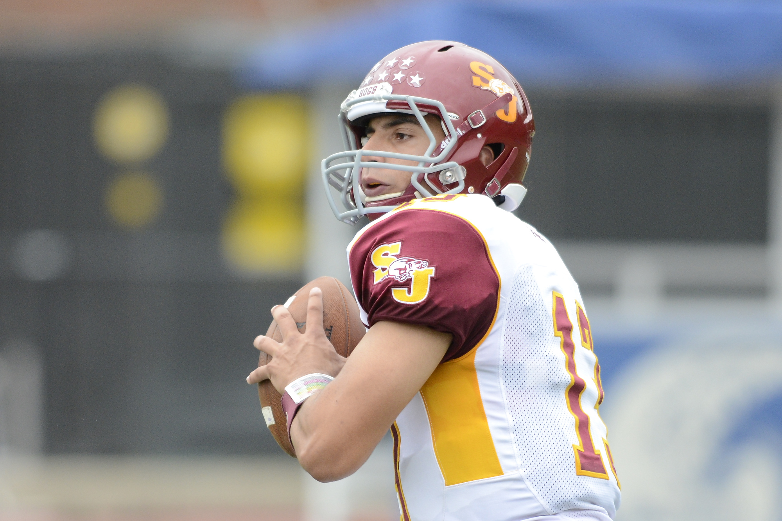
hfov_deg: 4.6
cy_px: 260
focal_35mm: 450
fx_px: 9773
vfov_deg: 3.1
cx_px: 391
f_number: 2.8
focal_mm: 300
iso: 800
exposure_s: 1/1600
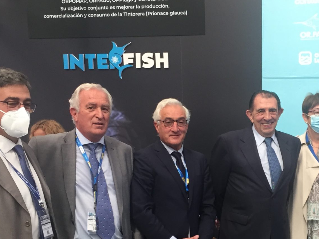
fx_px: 599
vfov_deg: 22.2
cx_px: 256
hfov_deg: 29.1
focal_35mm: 65
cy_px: 203
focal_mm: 4.15
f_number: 2.2
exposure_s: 1/33
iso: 64
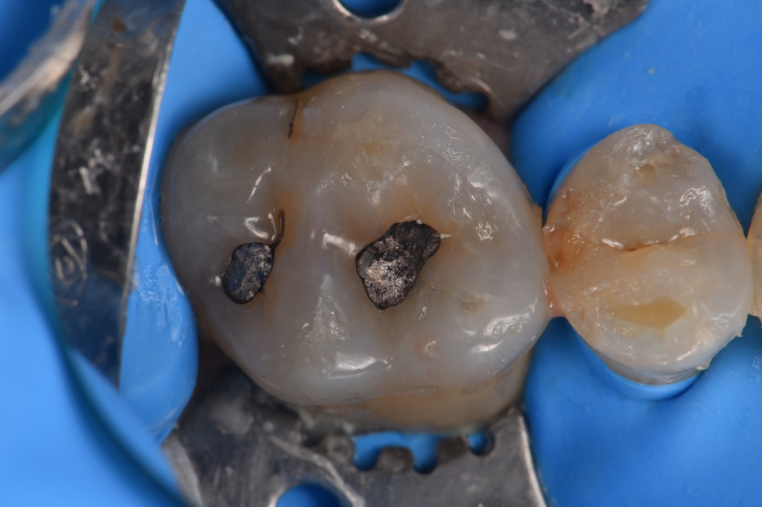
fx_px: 3321
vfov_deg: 8.7
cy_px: 254
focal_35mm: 157
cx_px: 381
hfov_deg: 13.1
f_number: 32
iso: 200
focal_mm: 105
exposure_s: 1/160
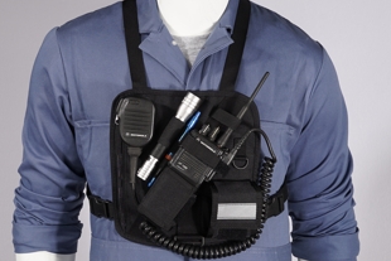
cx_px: 170
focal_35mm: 120
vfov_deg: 11.4
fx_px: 1304
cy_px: 114
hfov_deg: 17.0
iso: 100
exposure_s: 1/80
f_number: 10
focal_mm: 62
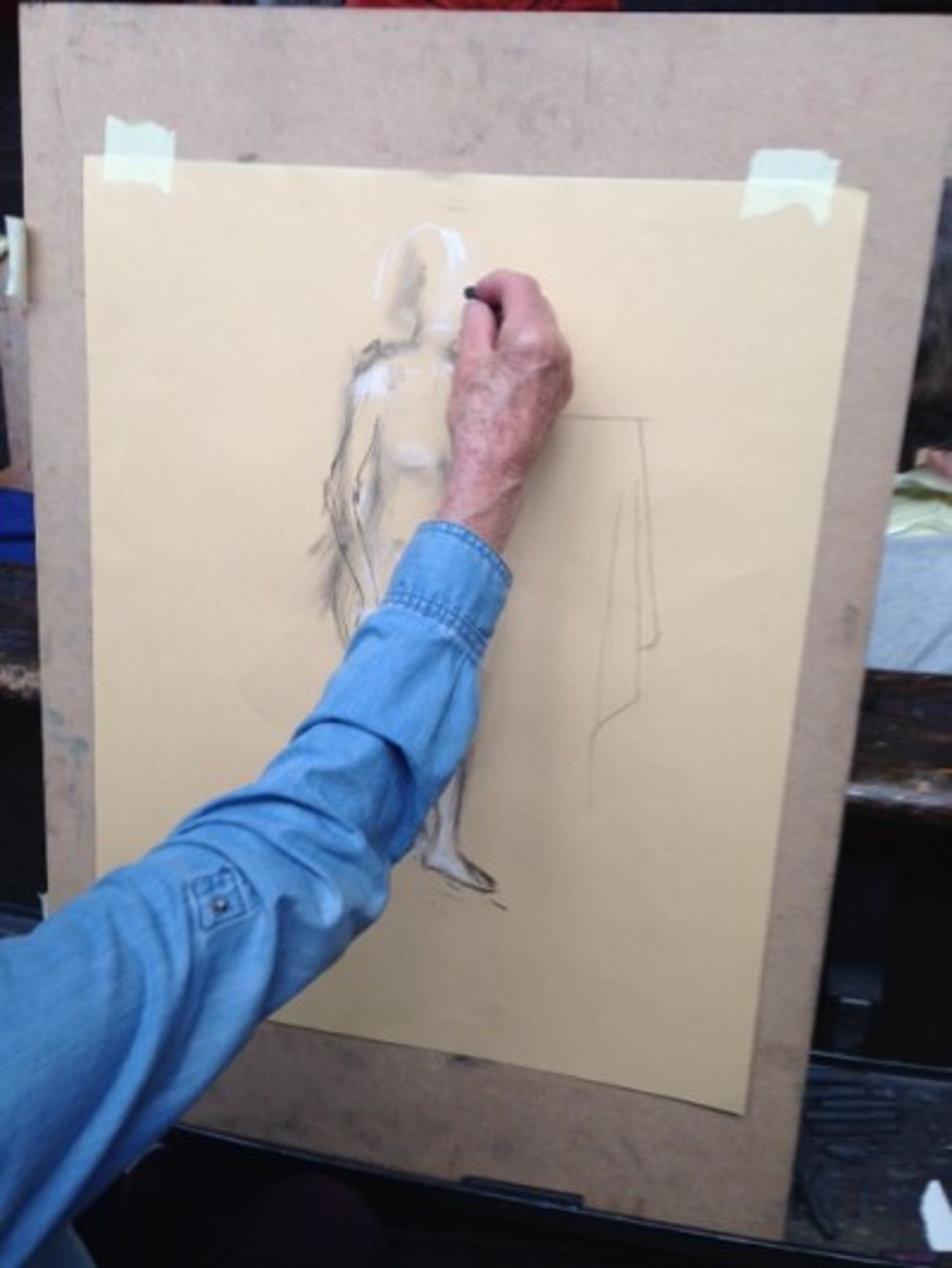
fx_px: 1210
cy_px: 634
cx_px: 476
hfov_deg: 43.0
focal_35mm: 33
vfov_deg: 55.3
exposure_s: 1/40
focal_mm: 4.12
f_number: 2.4
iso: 50
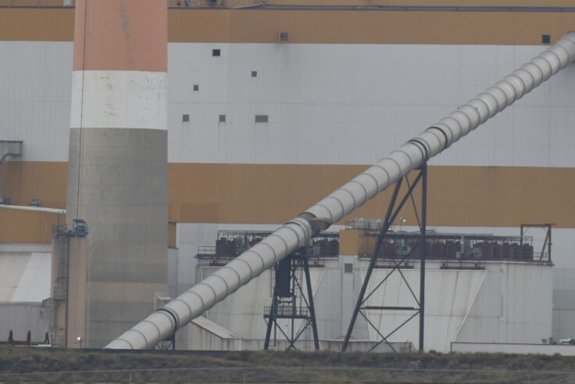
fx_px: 11118
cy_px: -103
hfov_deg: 3.0
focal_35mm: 696
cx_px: 406
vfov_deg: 2.0
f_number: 2.8
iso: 100
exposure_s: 1/500
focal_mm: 200
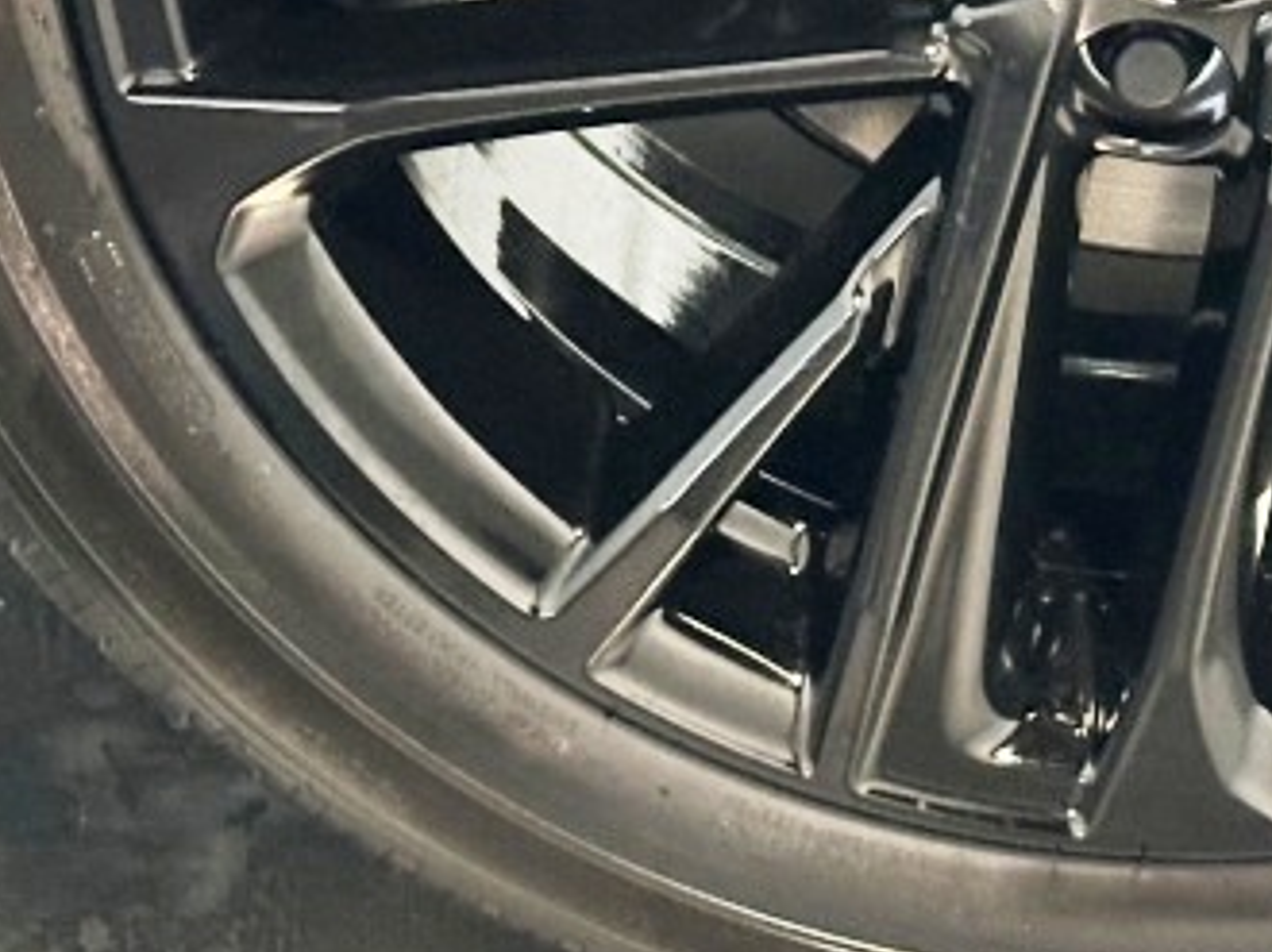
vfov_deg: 9.8
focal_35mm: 149
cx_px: 1141
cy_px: -258
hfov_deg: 13.2
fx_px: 5471
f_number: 1.78
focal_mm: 6.86
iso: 640
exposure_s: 1/20
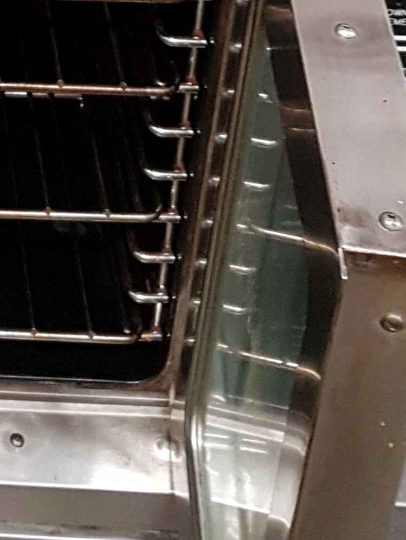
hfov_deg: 12.9
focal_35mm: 105
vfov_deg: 15.5
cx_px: -313
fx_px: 1641
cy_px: -486
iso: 250
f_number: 1.7
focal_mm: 4.2
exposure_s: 1/24
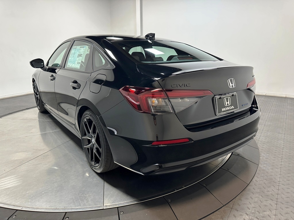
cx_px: 147
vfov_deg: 56.8
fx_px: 204
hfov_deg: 71.6
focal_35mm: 24
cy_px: 110
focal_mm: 6.86
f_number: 1.78
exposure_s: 1/60
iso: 400
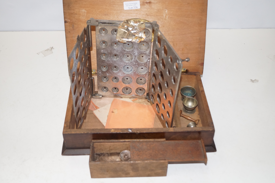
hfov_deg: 46.5
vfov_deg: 31.8
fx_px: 320
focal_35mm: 42
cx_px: 138
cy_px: 92
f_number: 4.5
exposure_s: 1/160
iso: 800
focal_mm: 28
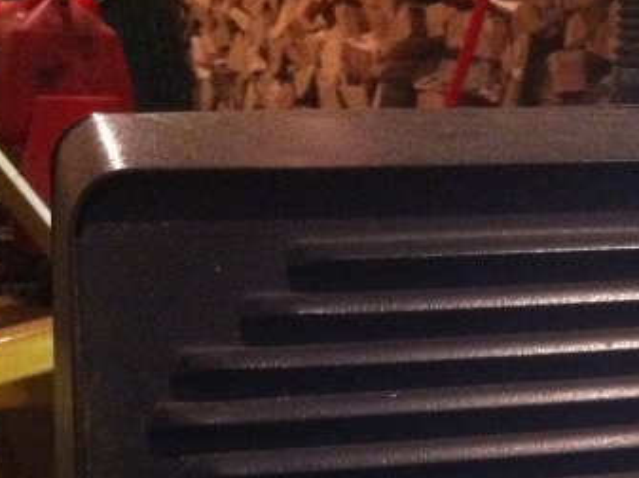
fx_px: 1531
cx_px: 457
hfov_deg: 23.4
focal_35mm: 83
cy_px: 544
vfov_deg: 17.1
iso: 1000
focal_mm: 3.85
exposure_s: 1/15
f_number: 2.8
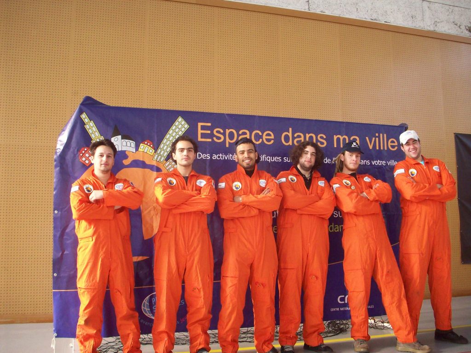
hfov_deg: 50.1
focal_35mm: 37
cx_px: 236
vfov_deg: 38.7
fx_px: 503
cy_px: 176
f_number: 2.8
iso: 160
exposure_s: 1/64
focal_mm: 6.2
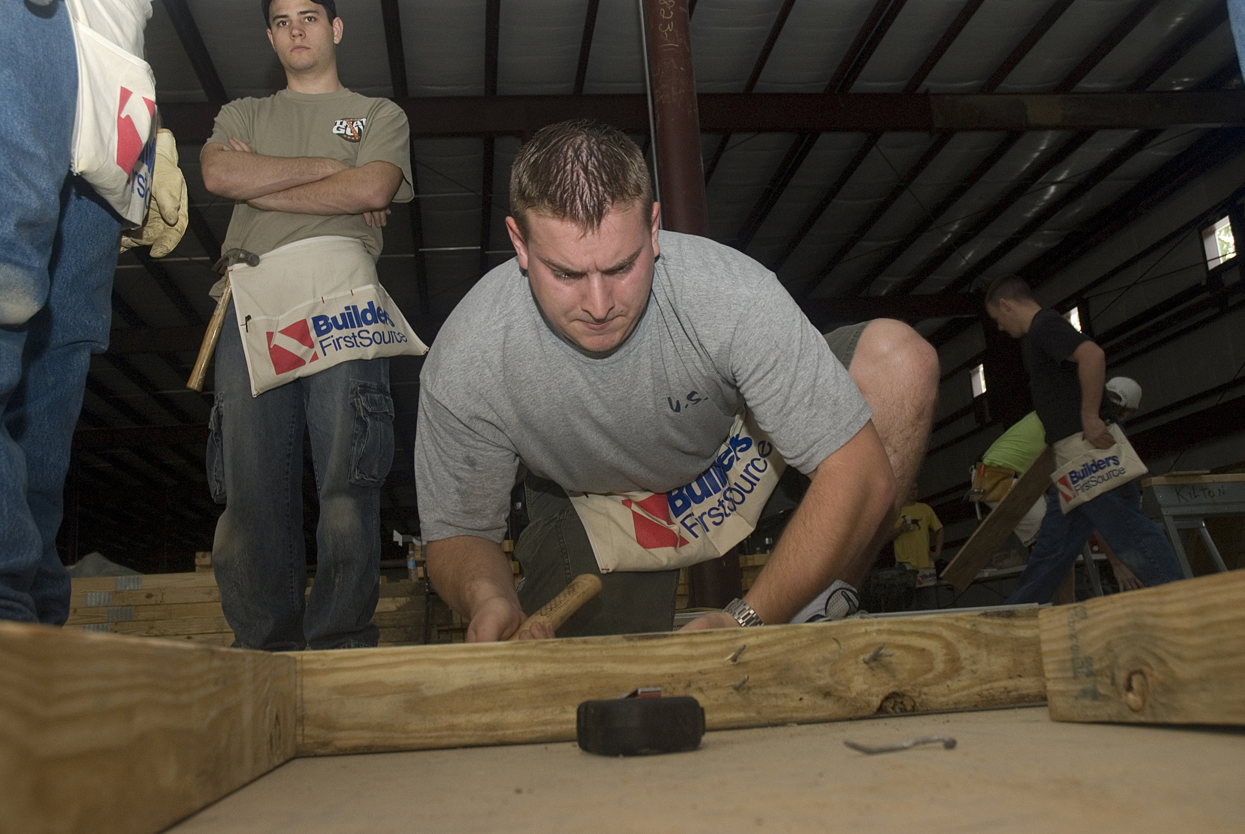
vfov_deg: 40.1
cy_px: 417
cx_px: 622
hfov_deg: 57.2
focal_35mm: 33
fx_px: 1143
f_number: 5.6
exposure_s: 1/60
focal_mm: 22
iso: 400
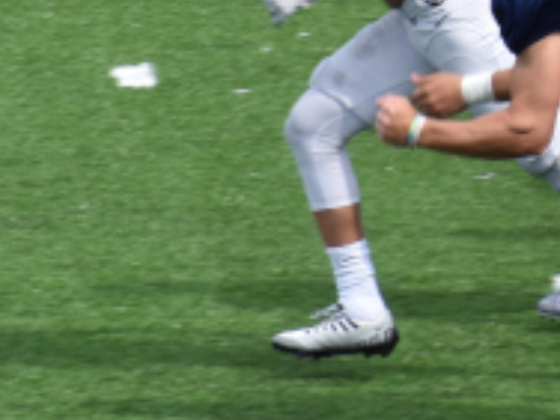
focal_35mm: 1173
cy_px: -320
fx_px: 18976
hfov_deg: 1.7
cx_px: 688
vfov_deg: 1.3
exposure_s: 1/500
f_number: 13
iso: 400
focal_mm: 180
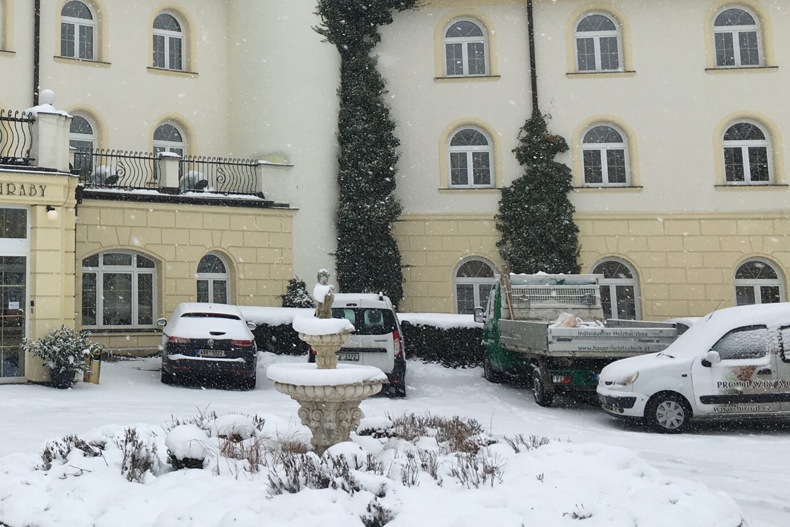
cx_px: 83
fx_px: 1207
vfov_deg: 24.2
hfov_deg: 34.3
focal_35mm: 55
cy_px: 91
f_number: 2.2
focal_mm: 4.15
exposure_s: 1/615
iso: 25
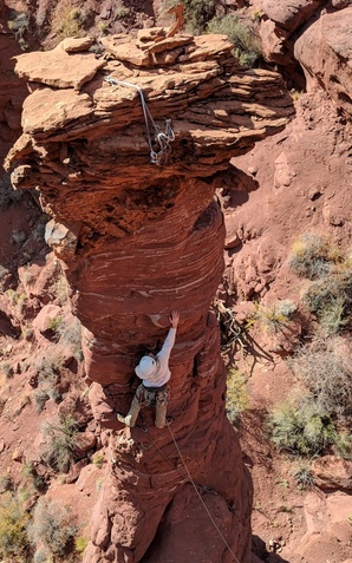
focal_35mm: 36
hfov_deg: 35.3
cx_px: 154
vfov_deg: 53.6
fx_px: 553
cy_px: 341
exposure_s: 1/1376
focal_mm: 4.44
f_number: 1.8
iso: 51
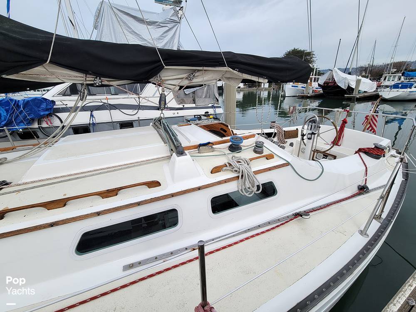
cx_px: 208
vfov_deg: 89.9
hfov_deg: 106.2
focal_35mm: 13
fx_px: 156
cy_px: 156
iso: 50
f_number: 2.2
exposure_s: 1/1425
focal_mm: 2.2
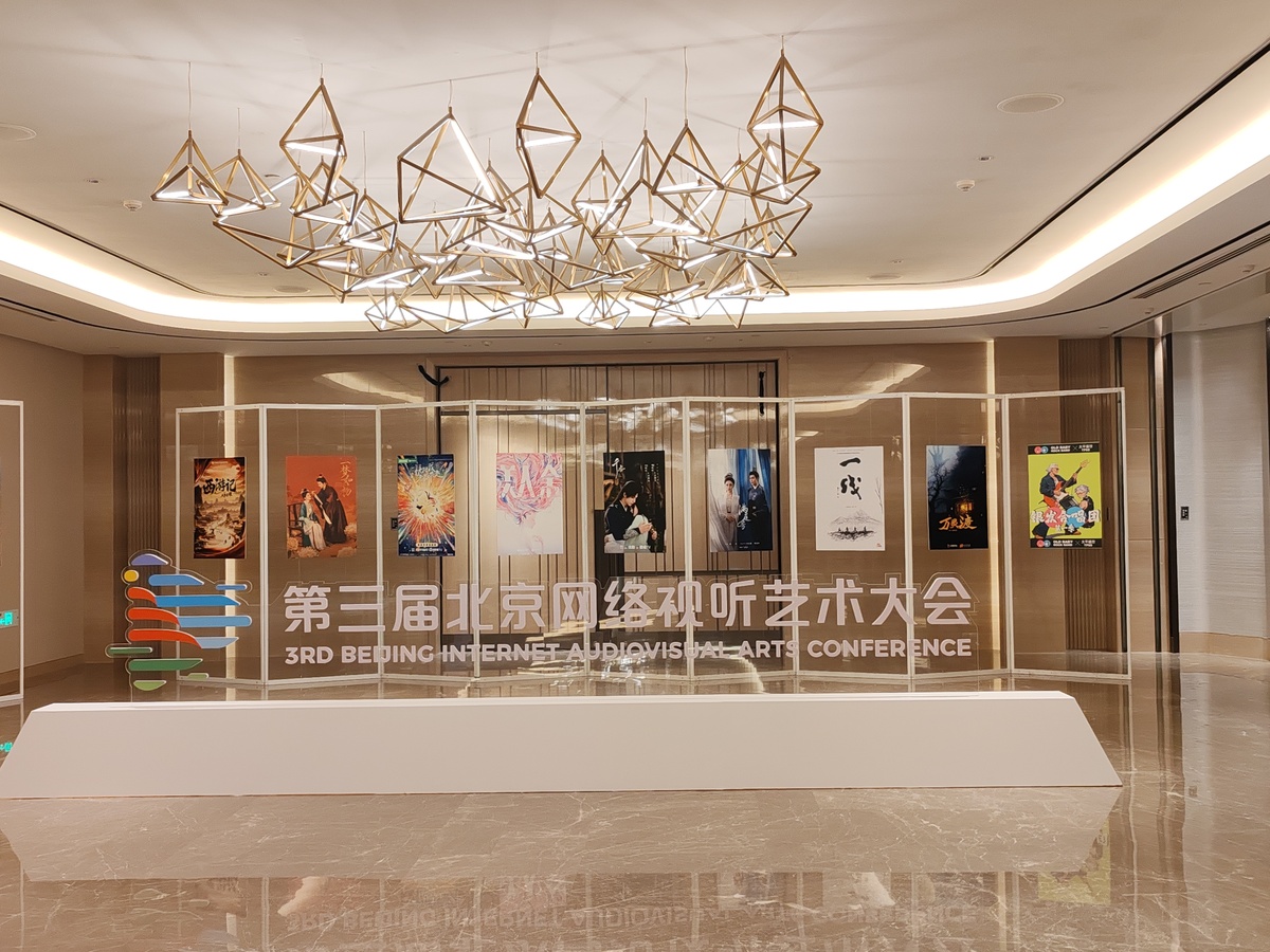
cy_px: 476
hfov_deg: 51.4
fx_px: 1321
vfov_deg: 39.7
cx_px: 635
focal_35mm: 36
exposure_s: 1/100
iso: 640
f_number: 1.9
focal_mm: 6.12
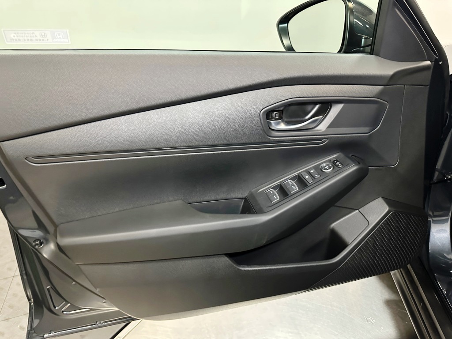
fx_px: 313
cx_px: 226
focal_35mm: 24
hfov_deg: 71.6
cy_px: 170
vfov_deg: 56.8
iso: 800
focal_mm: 6.86
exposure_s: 1/40
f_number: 1.78
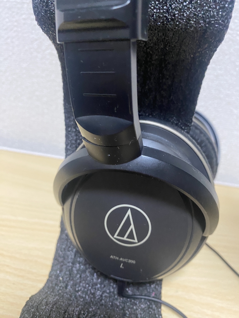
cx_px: 120
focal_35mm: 26
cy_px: 159
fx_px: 239
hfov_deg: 53.1
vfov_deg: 67.3
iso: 500
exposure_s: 1/60
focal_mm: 4.25
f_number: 1.8
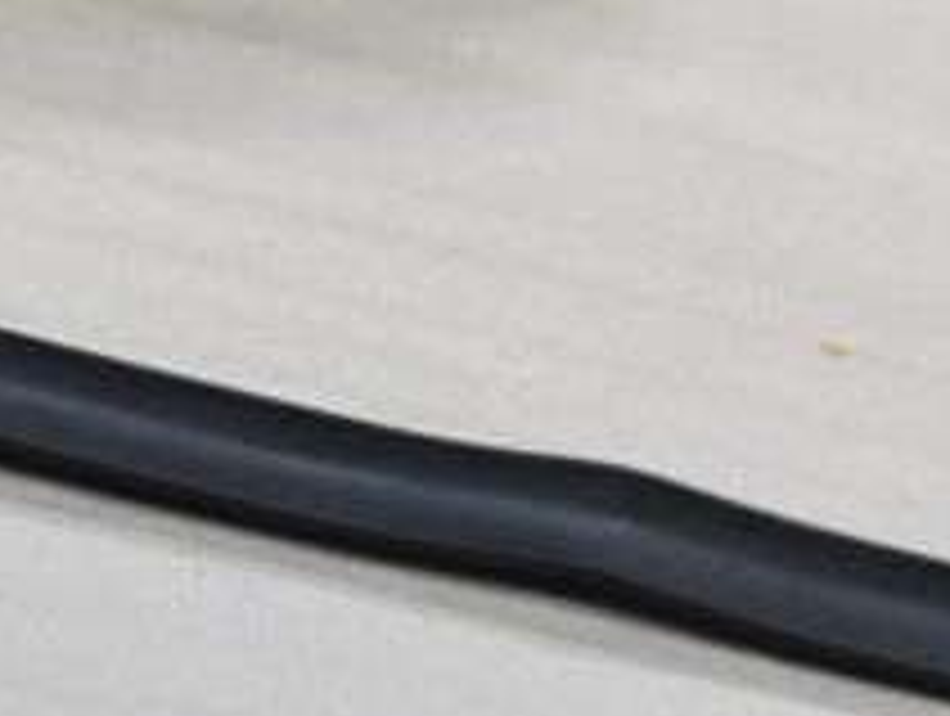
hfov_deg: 4.7
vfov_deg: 3.6
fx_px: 11519
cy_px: 284
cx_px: 783
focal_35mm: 419
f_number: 7.1
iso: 800
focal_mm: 80
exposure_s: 1/50
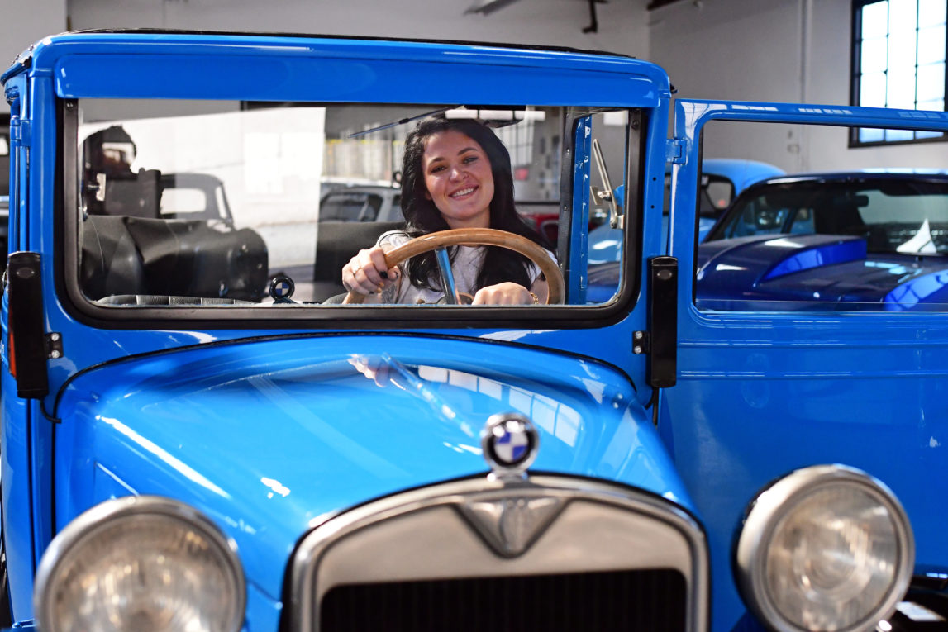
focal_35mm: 52
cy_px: 316
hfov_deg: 37.8
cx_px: 474
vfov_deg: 25.8
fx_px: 1383
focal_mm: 35
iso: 2500
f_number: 3.2
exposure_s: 1/1250
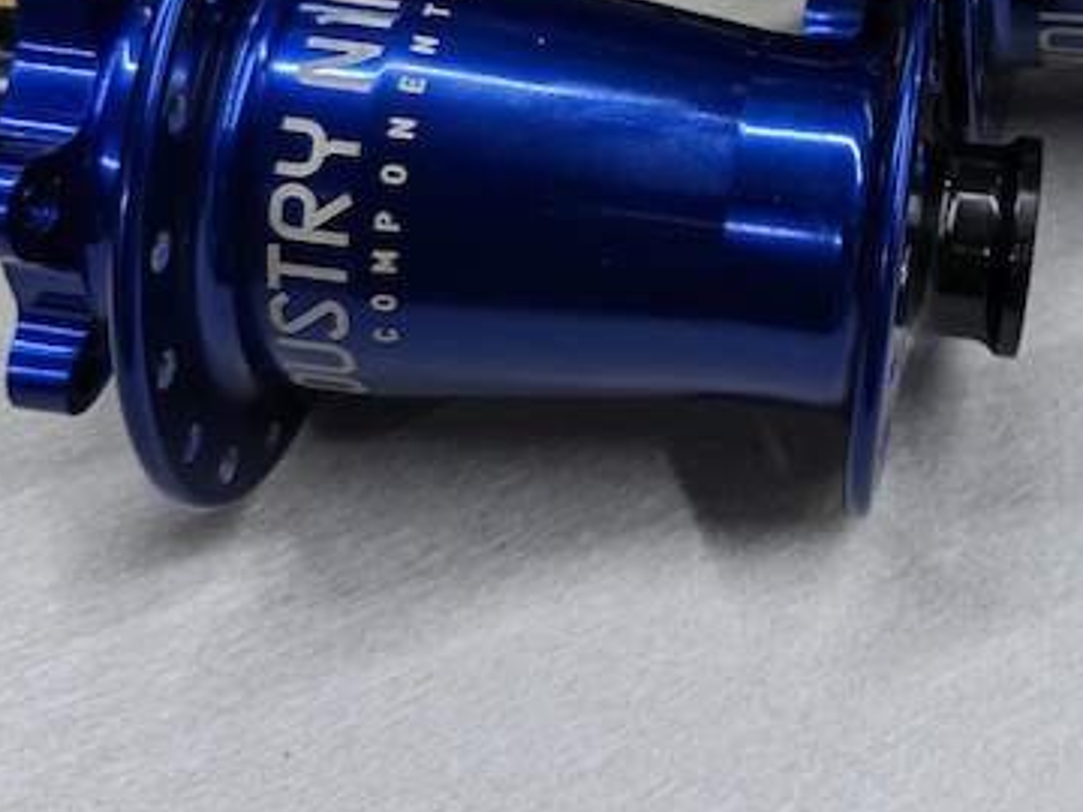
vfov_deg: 23.6
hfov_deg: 31.0
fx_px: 1877
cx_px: 939
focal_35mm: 60
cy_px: 39
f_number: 1.73
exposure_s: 1/60
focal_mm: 4.38
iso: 126
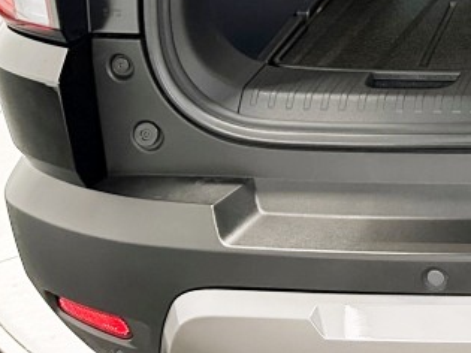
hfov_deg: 21.4
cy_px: -144
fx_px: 1061
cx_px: 688
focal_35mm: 78
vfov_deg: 17.4
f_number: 1.78
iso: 1000
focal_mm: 6.86
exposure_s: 1/30
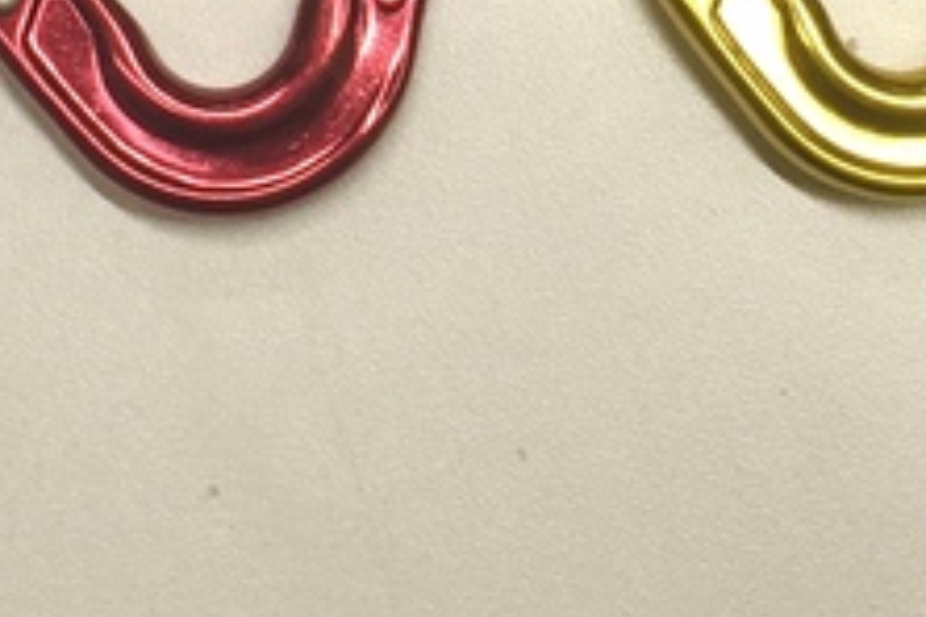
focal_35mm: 136
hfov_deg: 15.1
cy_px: -413
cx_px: 563
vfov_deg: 9.7
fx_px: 3498
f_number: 2.2
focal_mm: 4.15
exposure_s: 1/122
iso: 25
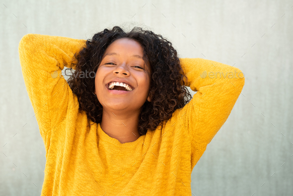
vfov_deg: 21.9
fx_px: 505
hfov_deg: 32.4
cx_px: 146
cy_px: 98
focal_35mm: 62
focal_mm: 62
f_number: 5.6
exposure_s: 1/500
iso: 640
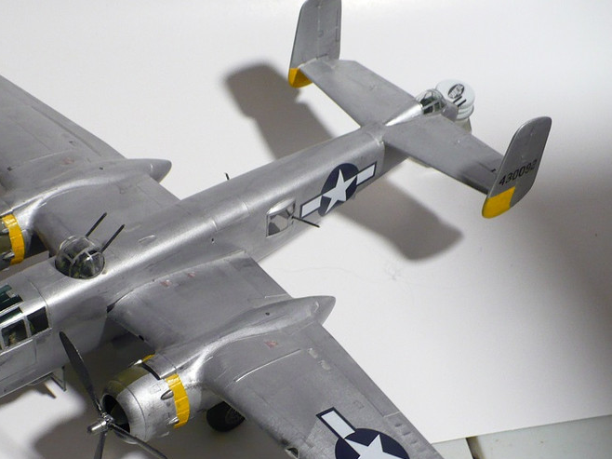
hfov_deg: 31.8
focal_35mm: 60
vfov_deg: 24.2
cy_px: 335
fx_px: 1060
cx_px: 178
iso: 200
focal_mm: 6.1
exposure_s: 1/8
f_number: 2.8
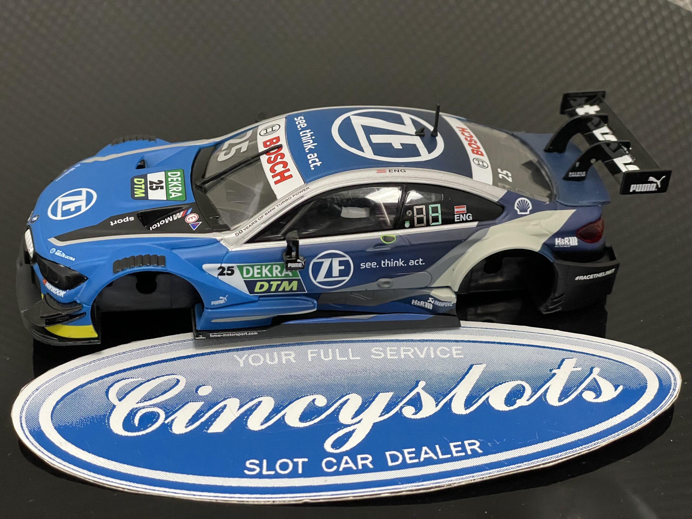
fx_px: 1040
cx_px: 346
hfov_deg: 36.8
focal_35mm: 52
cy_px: 260
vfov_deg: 28.0
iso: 640
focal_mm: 6
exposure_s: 1/60
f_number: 2
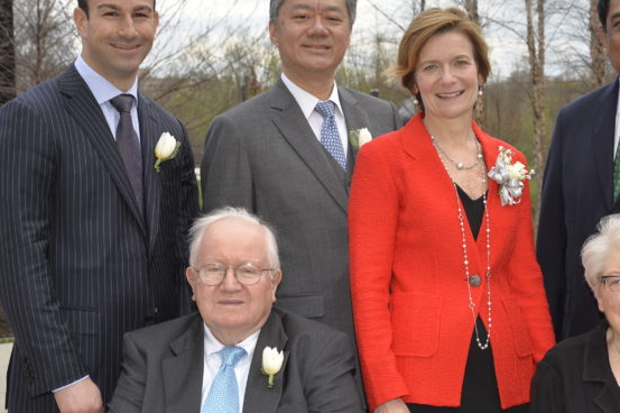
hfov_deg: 22.6
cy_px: 267
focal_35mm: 89
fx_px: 1532
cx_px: 476
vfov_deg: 15.3
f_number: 9
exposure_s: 1/125
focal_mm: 48
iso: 320
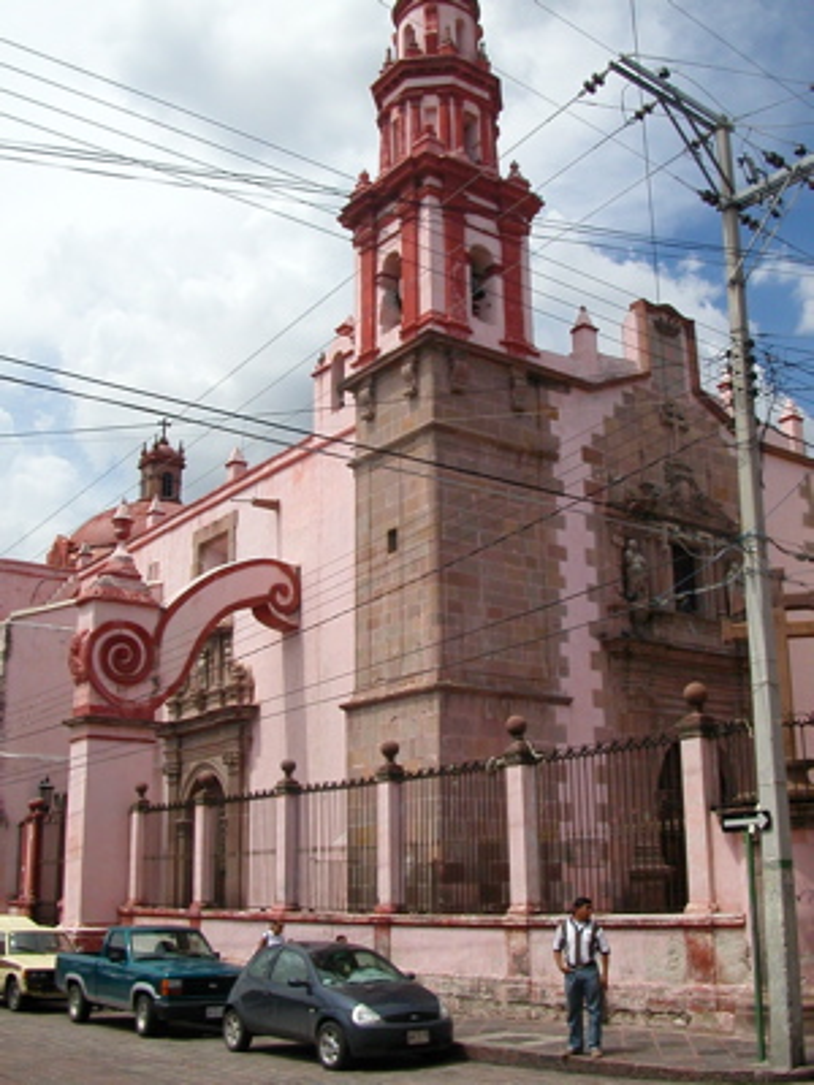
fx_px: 1160
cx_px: 407
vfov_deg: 50.1
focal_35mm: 37
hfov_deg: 38.7
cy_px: 542
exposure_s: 1/691
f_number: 4.5
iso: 100
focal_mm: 5.6
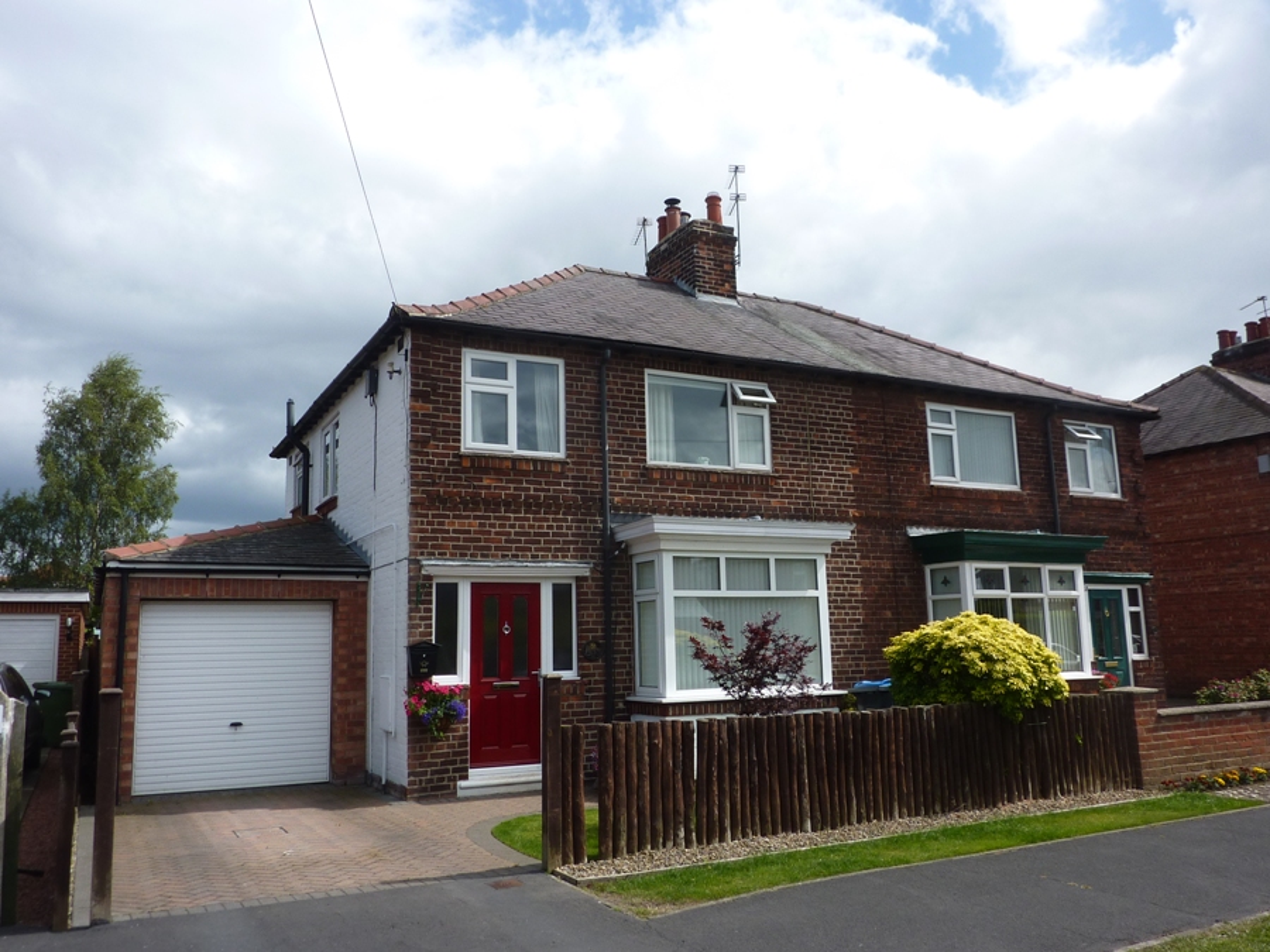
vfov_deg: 51.4
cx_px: 635
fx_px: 991
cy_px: 476
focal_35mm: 27
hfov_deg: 65.3
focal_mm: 4.4
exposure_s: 1/500
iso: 80
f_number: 4.5
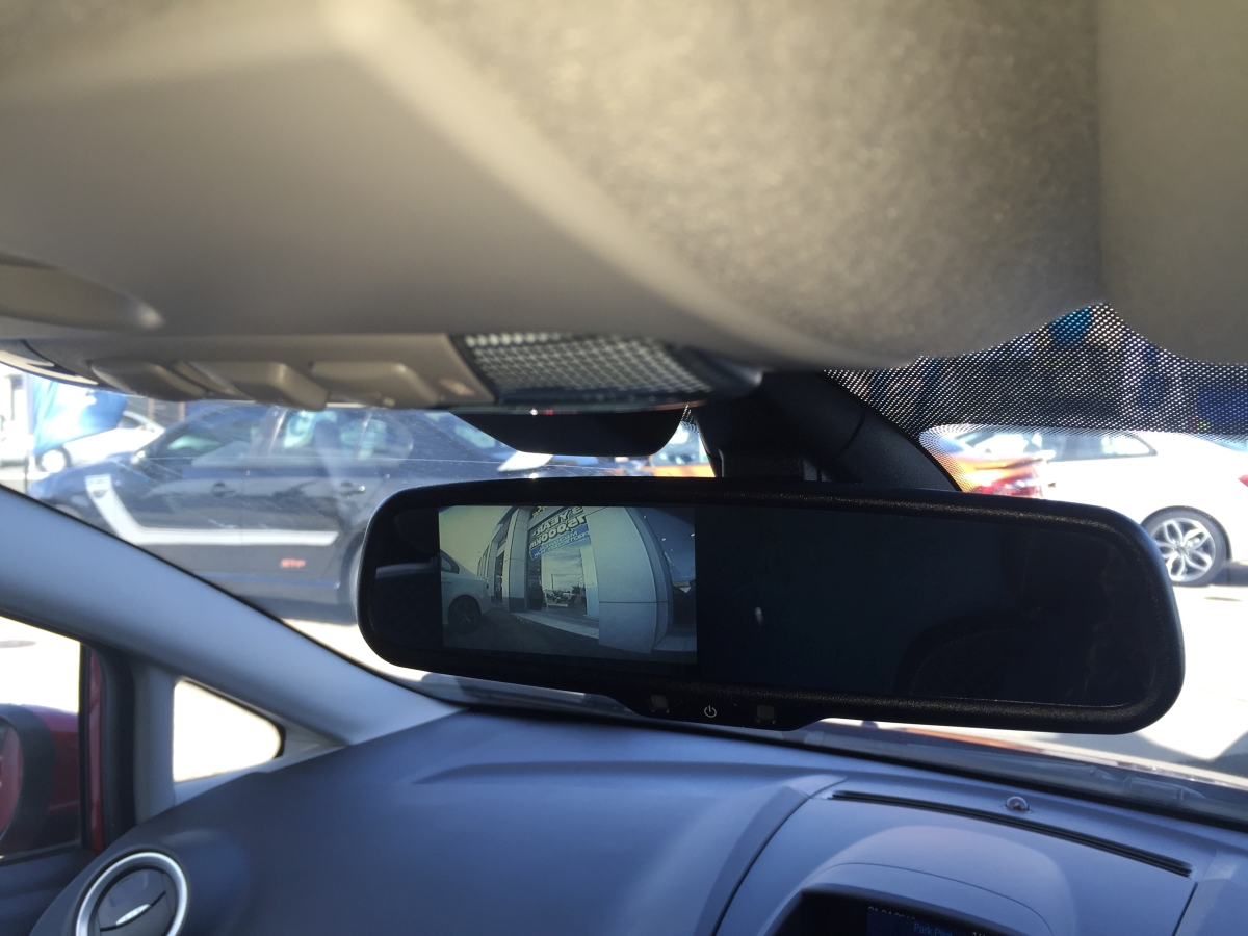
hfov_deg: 61.7
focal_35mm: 29
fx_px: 1046
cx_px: 624
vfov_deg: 48.2
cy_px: 468
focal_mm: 4.15
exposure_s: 1/197
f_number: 2.2
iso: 32
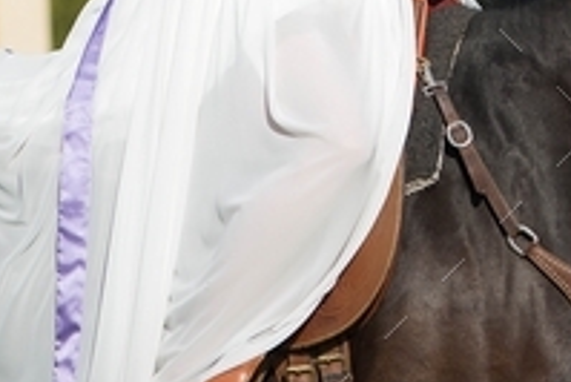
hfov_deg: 6.6
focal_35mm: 312
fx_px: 4952
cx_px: 582
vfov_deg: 4.4
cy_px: -169
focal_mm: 105
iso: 100
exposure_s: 1/2000
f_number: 2.8
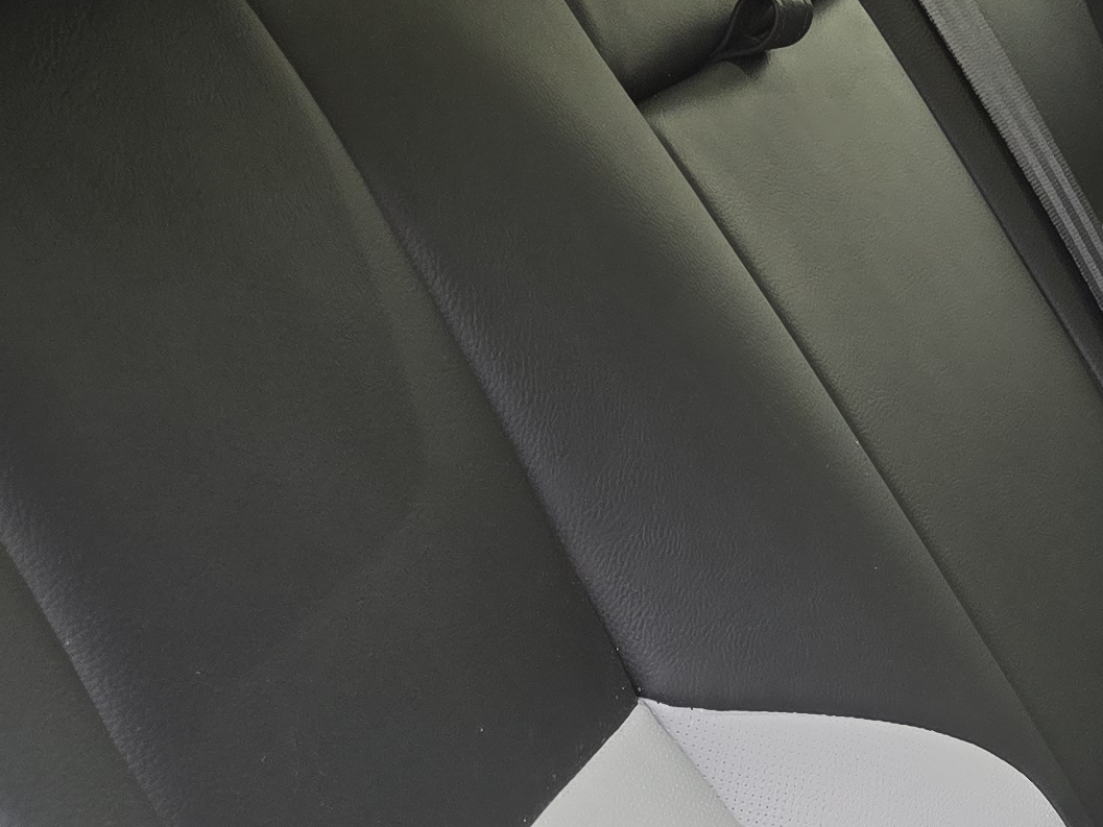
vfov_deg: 15.5
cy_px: 1290
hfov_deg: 20.0
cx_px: 1569
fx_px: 2772
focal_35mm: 87
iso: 80
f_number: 1.7
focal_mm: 6.3
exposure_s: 1/180
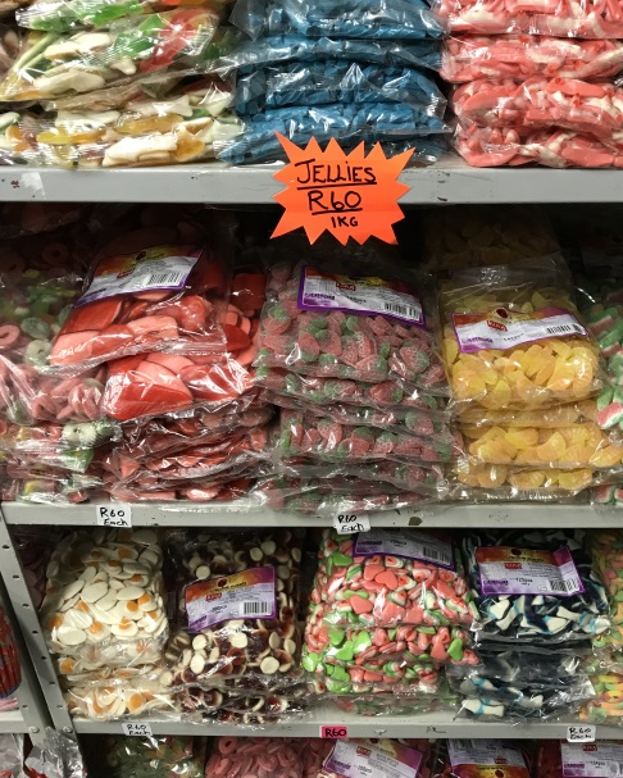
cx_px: 344
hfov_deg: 41.1
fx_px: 829
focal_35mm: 36
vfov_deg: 50.3
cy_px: 386
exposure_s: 1/17
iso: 40
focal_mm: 3.99
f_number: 1.8
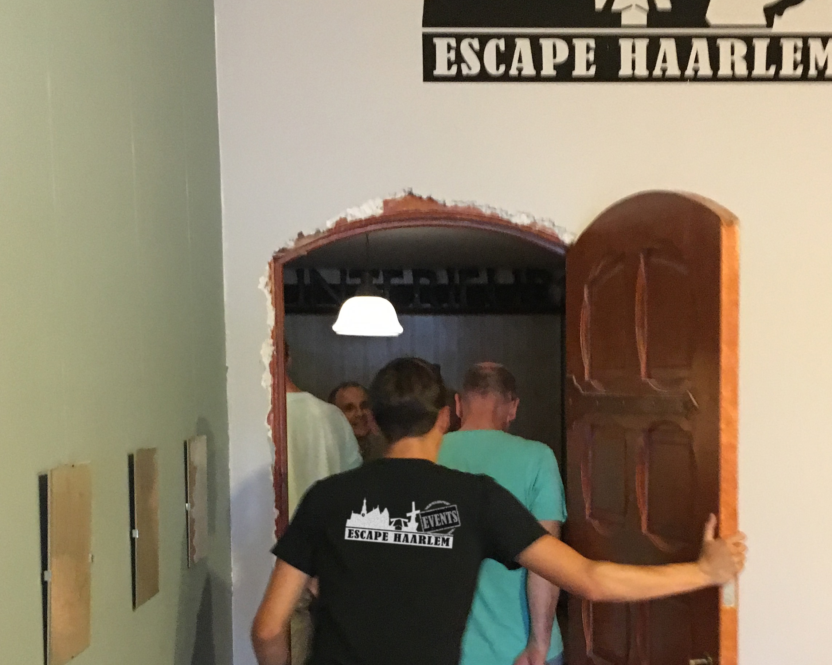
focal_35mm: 50
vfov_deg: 29.8
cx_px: 504
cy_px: 496
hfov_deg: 37.2
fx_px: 1231
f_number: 2.2
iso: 320
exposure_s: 1/17
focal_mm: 4.15
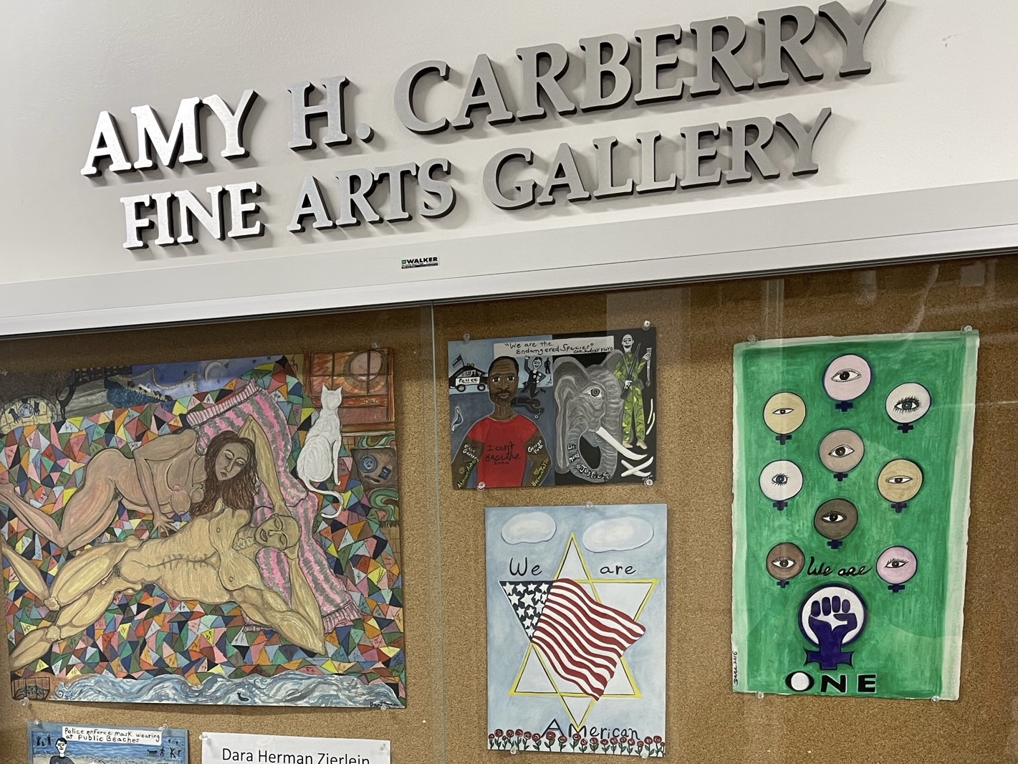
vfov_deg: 53.1
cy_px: 382
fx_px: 765
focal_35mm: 26
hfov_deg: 67.3
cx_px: 509
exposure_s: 1/60
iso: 100
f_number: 1.6
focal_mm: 5.1
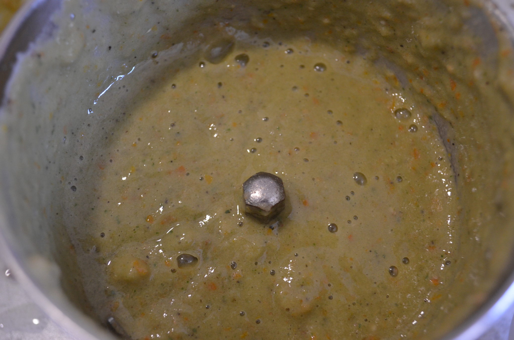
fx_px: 684
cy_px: 170
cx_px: 257
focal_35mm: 48
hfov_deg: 41.2
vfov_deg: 27.9
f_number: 4.8
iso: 1250
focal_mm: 32
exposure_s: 1/30
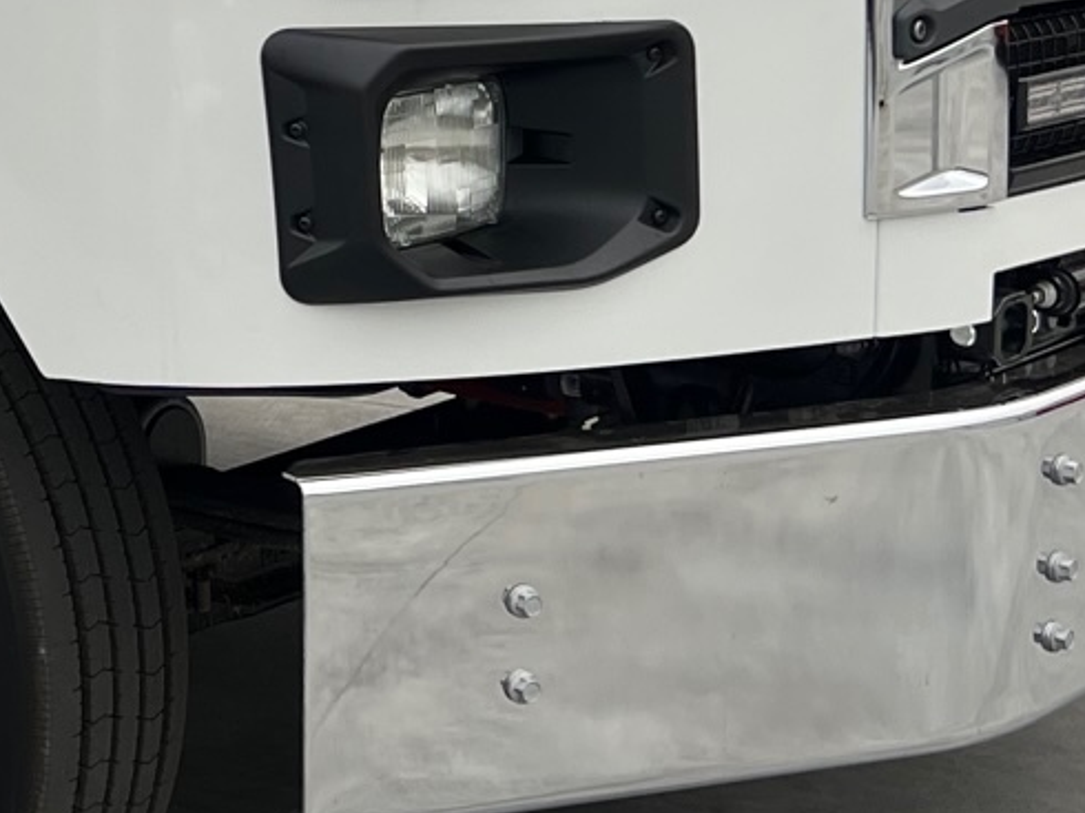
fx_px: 3352
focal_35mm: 107
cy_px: -86
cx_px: -452
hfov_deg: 17.0
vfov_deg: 13.5
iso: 50
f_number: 1.5
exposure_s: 1/533
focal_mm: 5.7
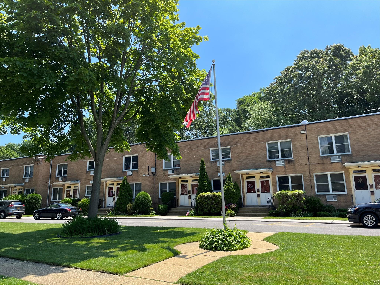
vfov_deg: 53.1
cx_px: 190
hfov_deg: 67.3
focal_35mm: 26
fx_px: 285
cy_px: 142
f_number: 1.6
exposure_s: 1/1623
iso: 50
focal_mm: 5.1
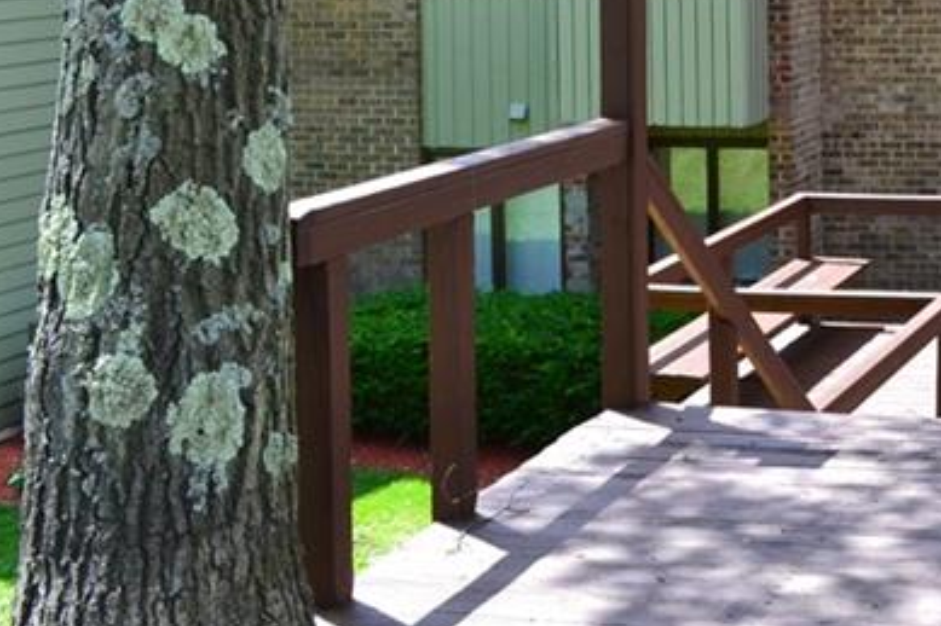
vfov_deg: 18.5
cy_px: -44
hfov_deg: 25.4
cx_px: 1149
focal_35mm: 71
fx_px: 1855
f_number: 9
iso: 400
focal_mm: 18
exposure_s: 1/125
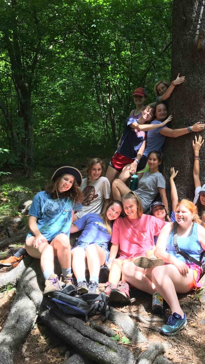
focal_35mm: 43
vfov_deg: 47.4
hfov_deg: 26.8
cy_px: 185
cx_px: 183
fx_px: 416
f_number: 2.2
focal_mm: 4.15
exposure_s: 1/124
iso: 25
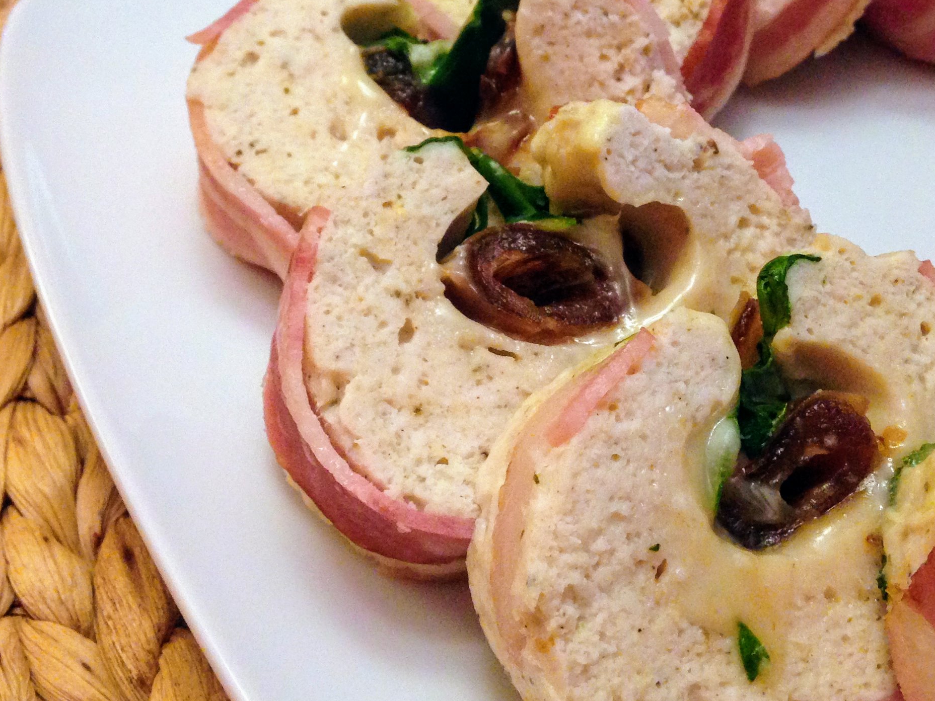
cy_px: 273
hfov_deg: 33.2
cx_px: 471
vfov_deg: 25.2
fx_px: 1567
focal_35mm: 58
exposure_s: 1/20
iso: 200
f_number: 2.4
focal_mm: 4.12
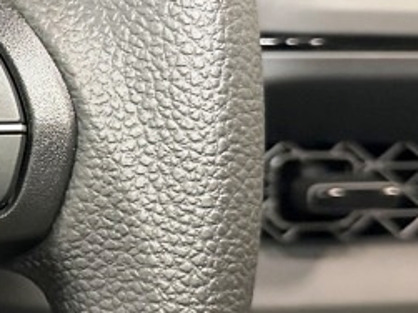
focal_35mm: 98
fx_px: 1183
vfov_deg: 15.0
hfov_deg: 18.4
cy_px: 103
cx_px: -155
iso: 1000
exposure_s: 1/40
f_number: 1.78
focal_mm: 6.86
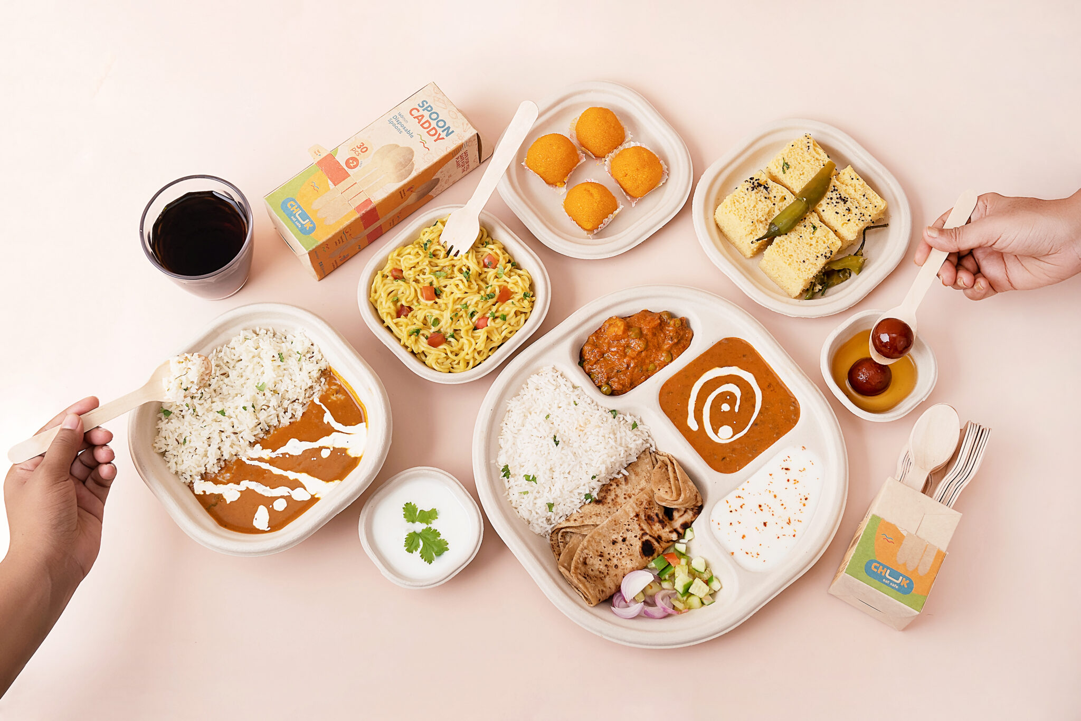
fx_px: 901
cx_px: 540
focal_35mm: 30
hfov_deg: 61.9
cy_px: 360
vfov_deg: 43.6
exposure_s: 1/80
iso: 100
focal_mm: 30
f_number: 9
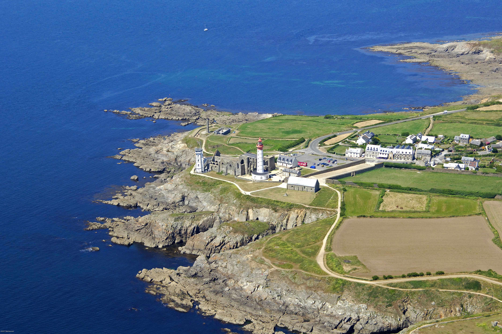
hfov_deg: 27.0
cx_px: 251
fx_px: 1045
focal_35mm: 75
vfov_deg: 18.1
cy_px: 167
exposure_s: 1/1000
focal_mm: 50
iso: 400
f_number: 7.1
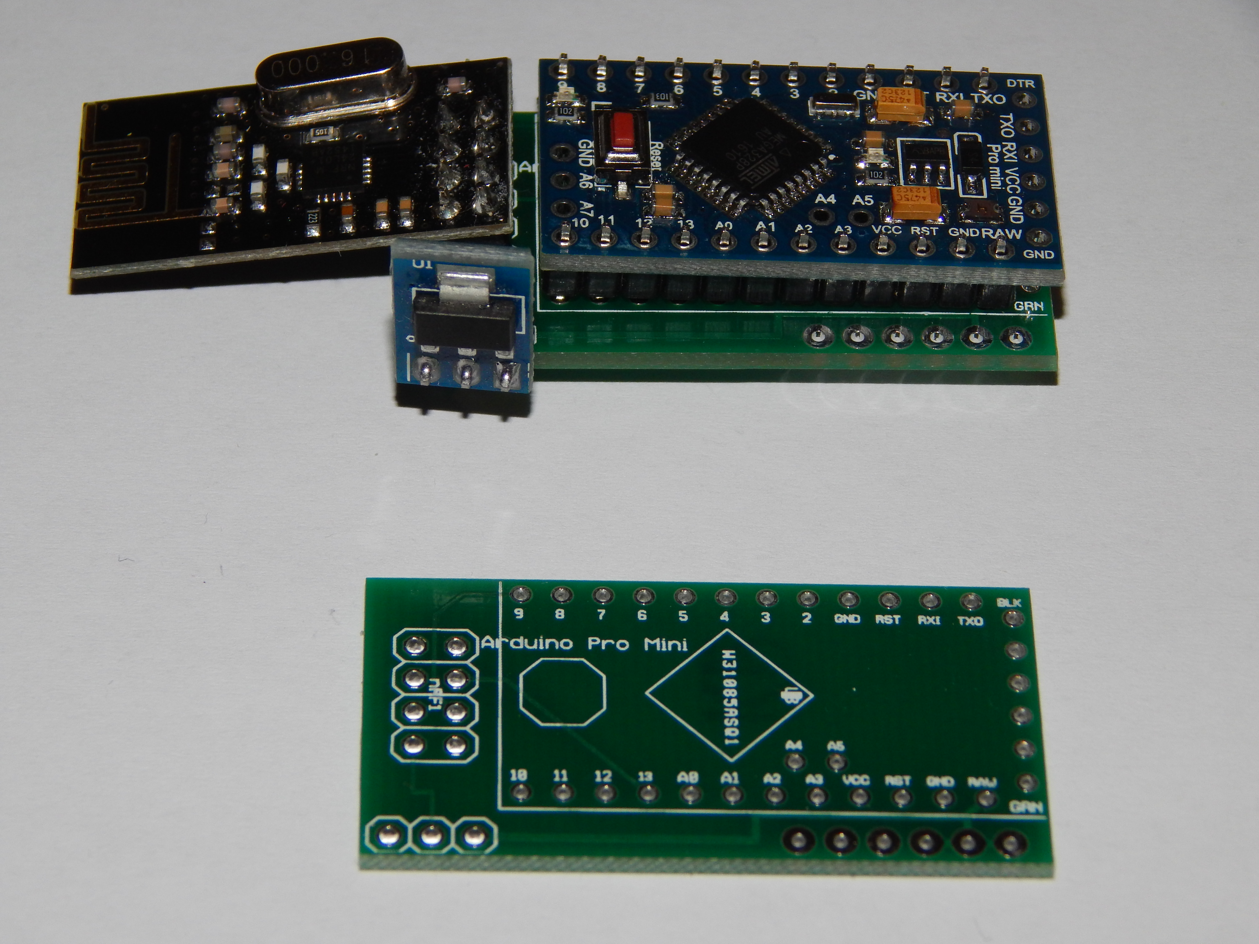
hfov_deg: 14.9
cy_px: 472
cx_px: 630
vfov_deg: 11.2
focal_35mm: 132
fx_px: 4801
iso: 200
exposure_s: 1/30
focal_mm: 23.4
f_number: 9.6
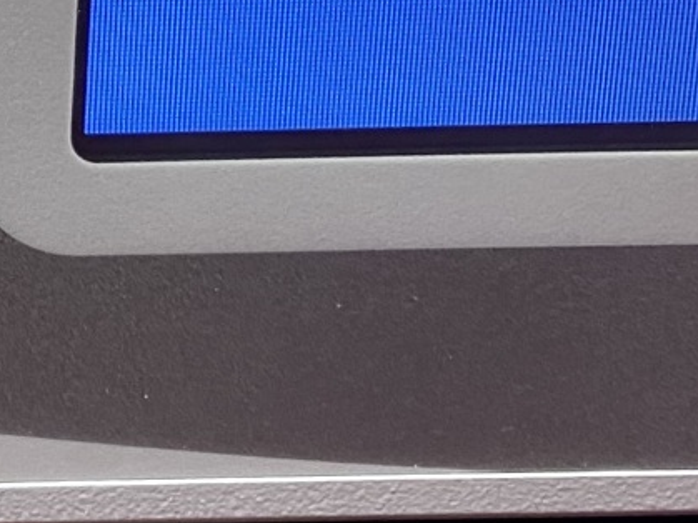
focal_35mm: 127
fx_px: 2560
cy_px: -421
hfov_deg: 13.2
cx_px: -730
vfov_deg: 10.9
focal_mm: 4.25
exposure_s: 1/60
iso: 100
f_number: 1.8
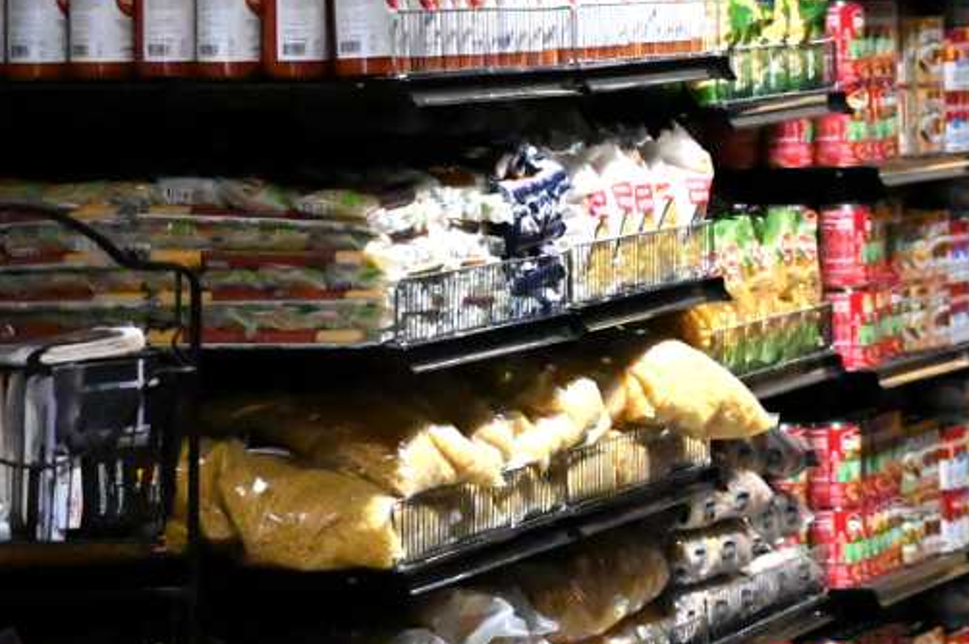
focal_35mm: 306
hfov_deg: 6.5
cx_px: 1911
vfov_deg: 4.5
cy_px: 67
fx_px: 8231
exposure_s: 1/5000
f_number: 3.5
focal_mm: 75
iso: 25600
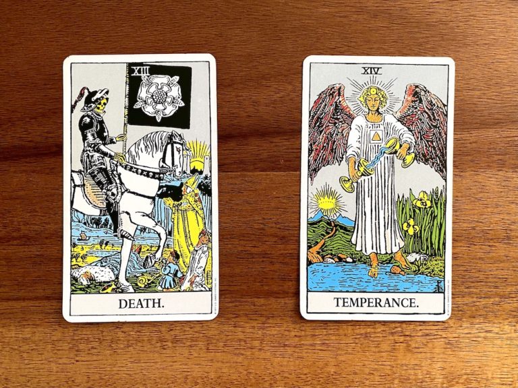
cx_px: 259
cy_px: 194
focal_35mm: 26
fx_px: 389
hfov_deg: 67.3
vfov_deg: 53.1
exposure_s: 1/60
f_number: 1.8
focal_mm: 4.25
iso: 320
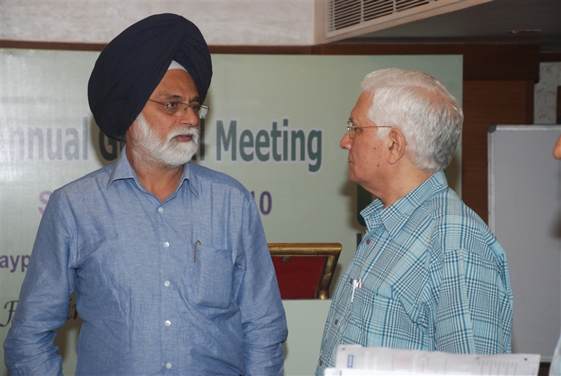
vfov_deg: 11.5
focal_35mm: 120
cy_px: 188
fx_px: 1874
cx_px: 280
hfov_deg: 17.0
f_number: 6.3
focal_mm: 80
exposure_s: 1/125
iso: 400
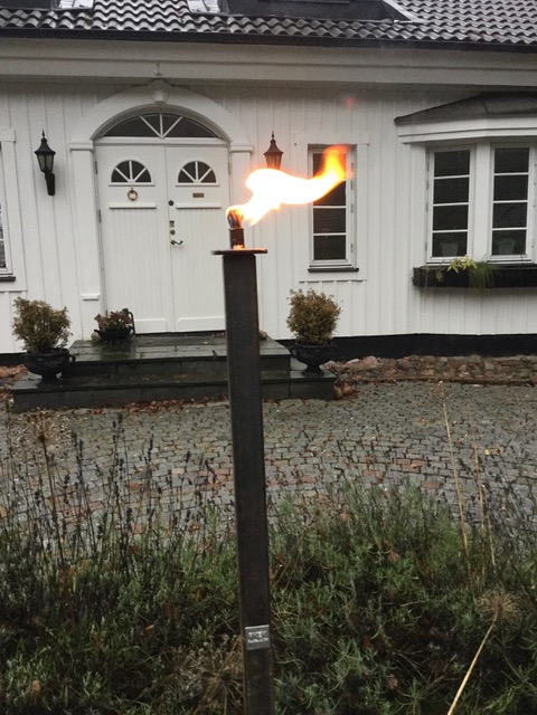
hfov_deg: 45.4
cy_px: 358
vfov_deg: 58.4
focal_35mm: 31
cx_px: 268
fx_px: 641
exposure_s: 1/33
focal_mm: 3.3
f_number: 2.4
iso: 64
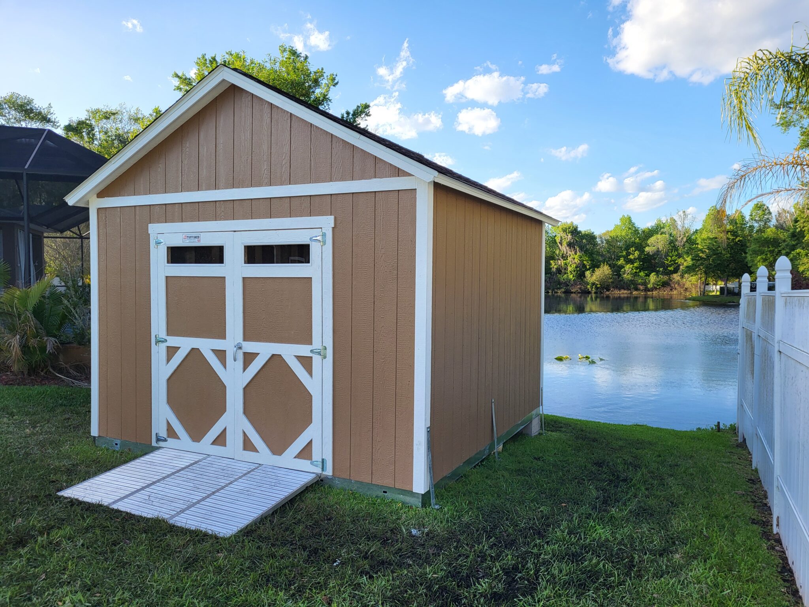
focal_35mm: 26
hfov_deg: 67.3
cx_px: 404
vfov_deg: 53.1
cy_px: 304
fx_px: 608
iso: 40
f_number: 1.8
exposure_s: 1/799
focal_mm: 5.4
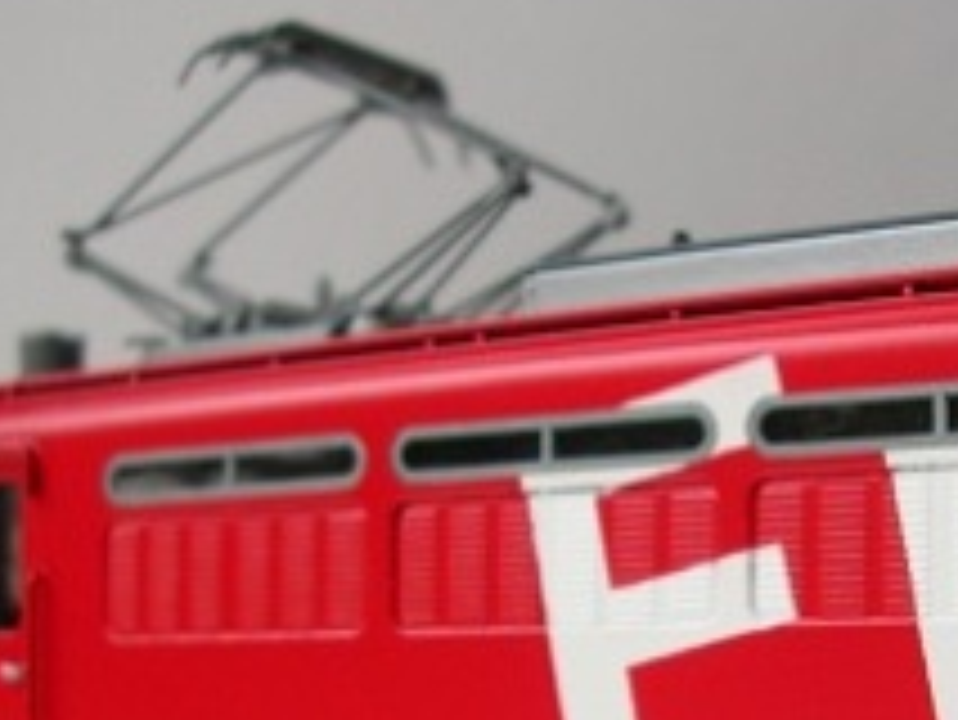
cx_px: 729
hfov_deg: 23.6
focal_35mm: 82
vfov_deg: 17.8
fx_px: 2271
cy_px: 632
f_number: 2.8
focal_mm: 5.8
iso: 50
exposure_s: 1/97.3
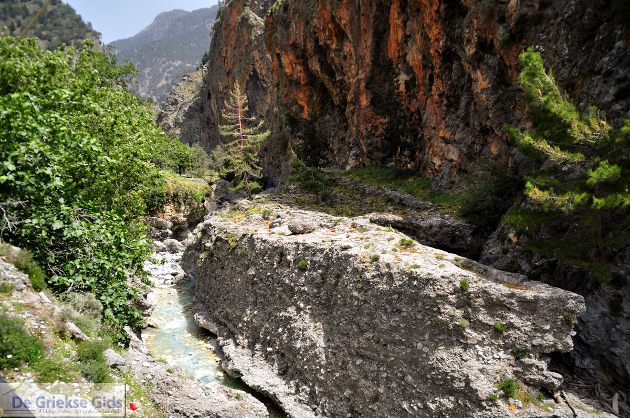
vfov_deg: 47.8
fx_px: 472
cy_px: 209
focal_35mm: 27
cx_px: 315
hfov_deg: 67.4
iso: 200
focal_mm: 18
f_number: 3.5
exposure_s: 1/1250
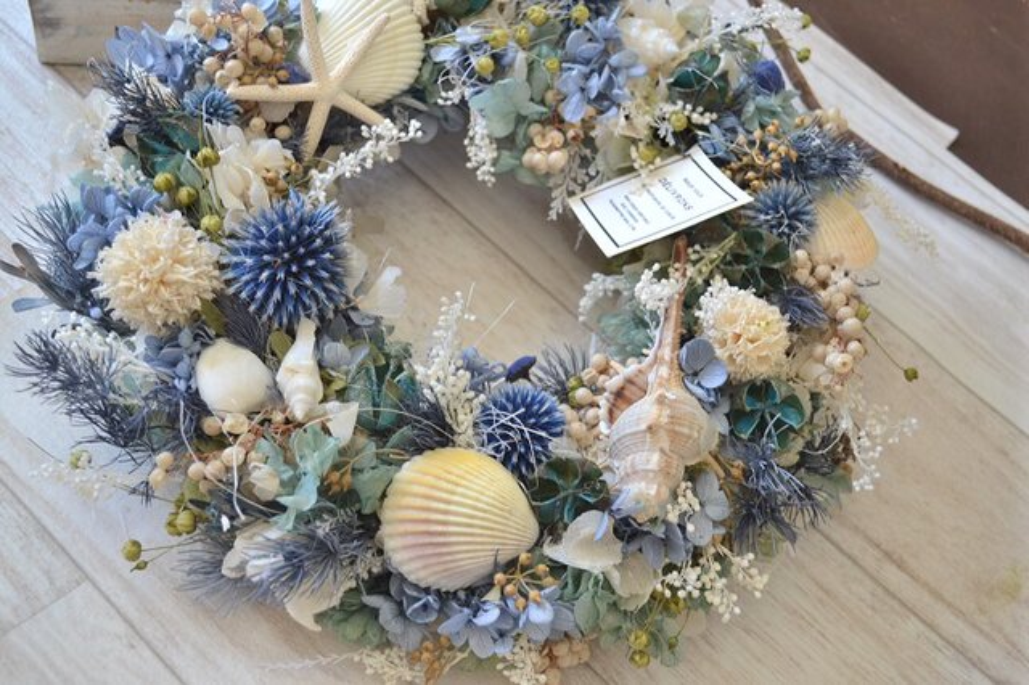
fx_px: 1243
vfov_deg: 30.8
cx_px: 514
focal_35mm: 44
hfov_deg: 45.0
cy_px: 342
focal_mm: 29
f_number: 4.5
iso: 400
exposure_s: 1/80
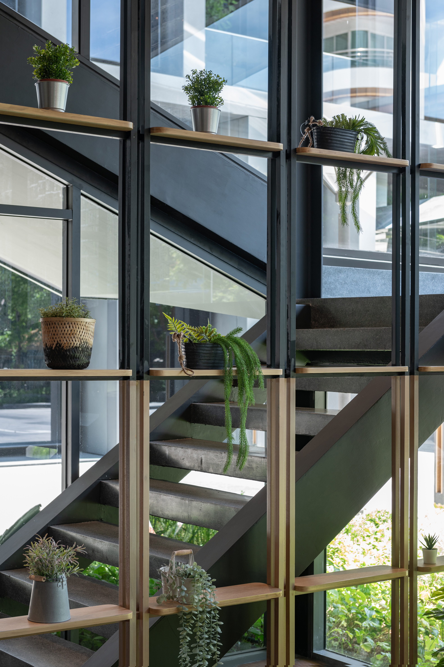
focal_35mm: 62
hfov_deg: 21.9
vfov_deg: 32.4
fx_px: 1148
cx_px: 222
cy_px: 334
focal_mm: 62
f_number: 5.6
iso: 200
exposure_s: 1/25
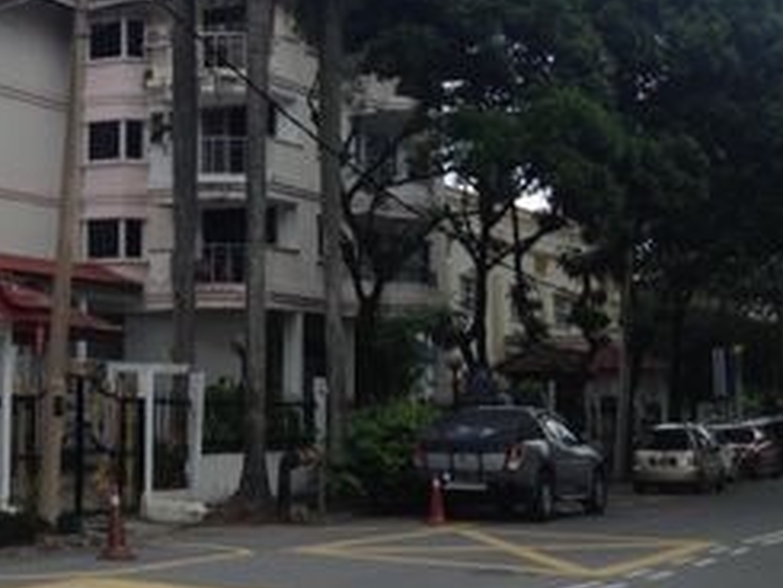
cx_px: 78
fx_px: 1720
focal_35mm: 76
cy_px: 112
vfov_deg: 19.2
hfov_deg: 24.9
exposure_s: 1/876
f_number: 2.4
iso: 50
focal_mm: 4.28
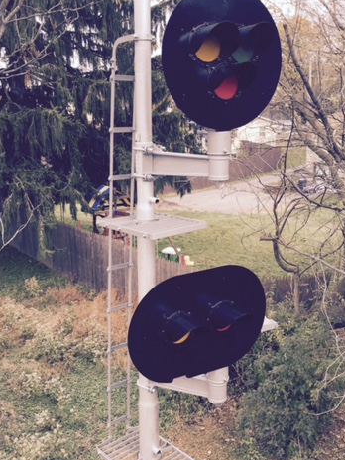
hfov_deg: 35.9
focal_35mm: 40
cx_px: 190
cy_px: 245
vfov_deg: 46.8
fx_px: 532
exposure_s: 1/395
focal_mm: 4.15
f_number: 2.2
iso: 32
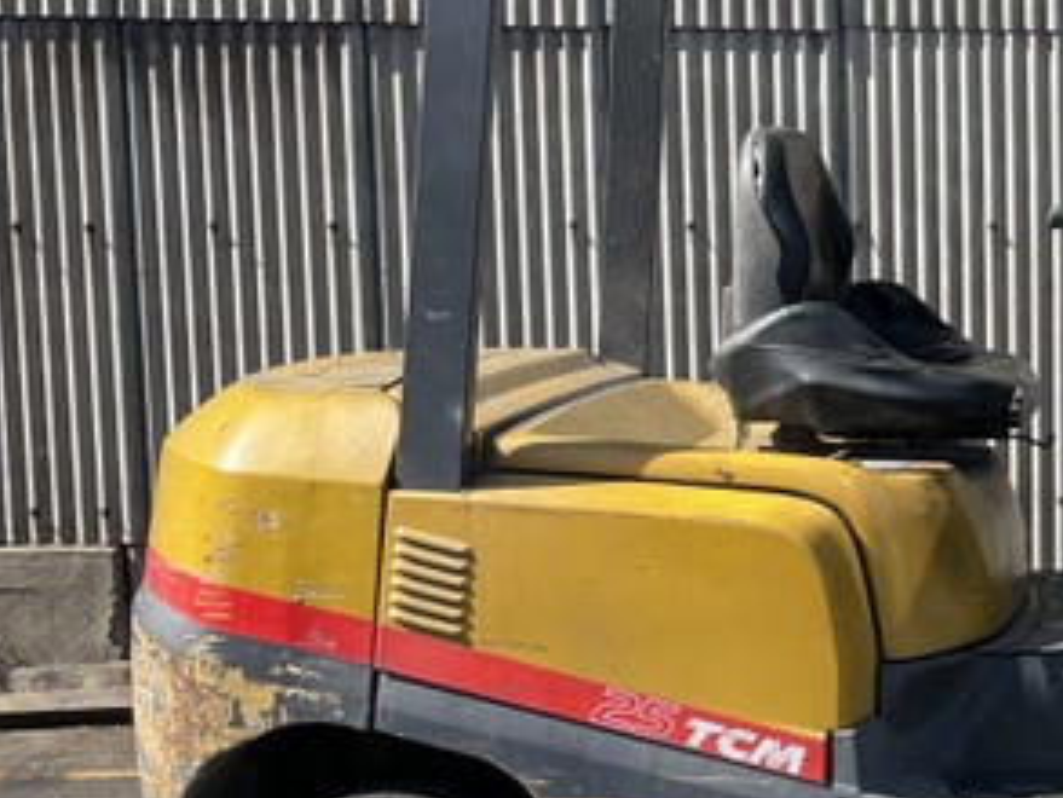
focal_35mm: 71
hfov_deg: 23.8
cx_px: 1419
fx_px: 2181
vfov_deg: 20.7
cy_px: 359
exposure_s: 1/1595
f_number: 1.6
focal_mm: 4.2
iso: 32
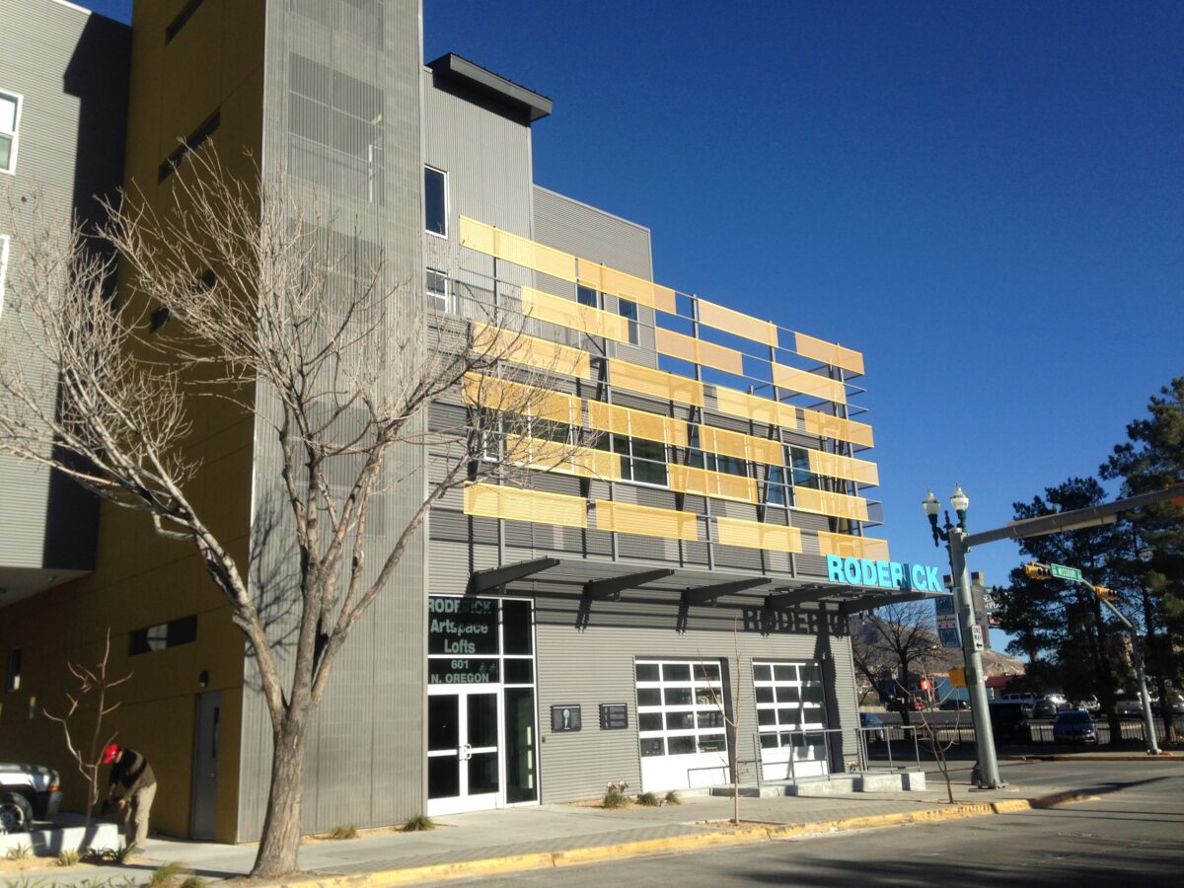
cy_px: 444
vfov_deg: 42.9
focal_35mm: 33
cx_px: 592
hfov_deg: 55.4
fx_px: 1129
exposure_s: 1/1506
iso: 50
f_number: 2.4
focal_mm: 4.12
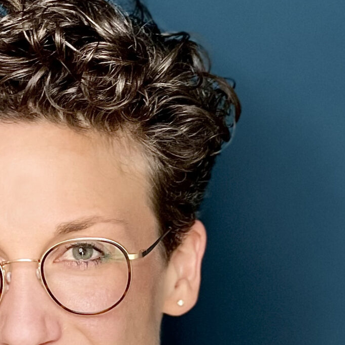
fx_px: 2402
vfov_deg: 8.2
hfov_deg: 8.2
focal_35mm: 213
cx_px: -25
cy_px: 311
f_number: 2.2
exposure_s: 1/73
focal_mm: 7.5
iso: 250
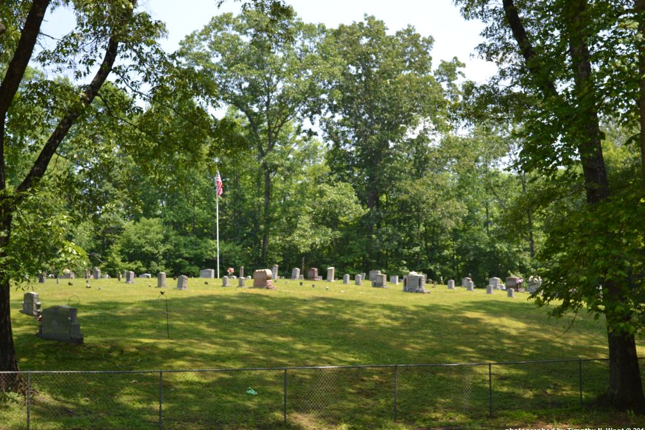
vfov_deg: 21.2
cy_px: 217
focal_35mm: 64
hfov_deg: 31.4
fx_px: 1147
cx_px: 321
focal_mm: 42
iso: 100
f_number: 6.3
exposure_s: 1/160
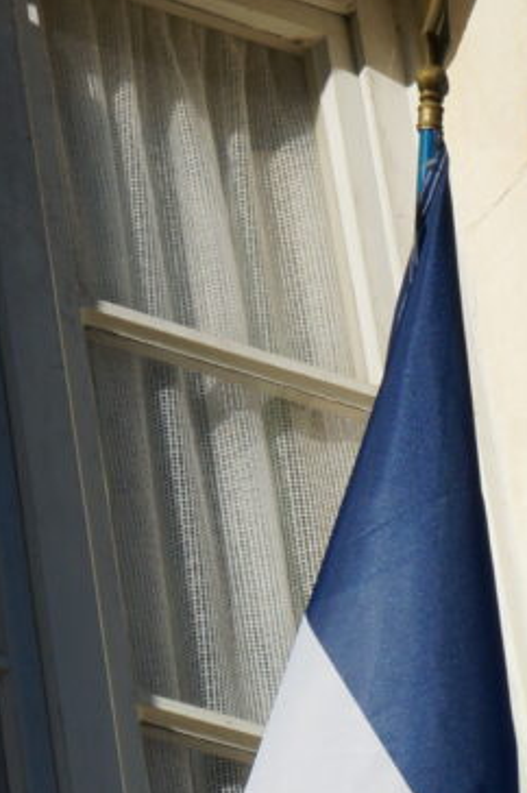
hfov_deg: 3.9
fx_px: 7658
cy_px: 973
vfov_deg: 5.9
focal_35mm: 348
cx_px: 375
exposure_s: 1/320
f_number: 14
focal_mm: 55
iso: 200
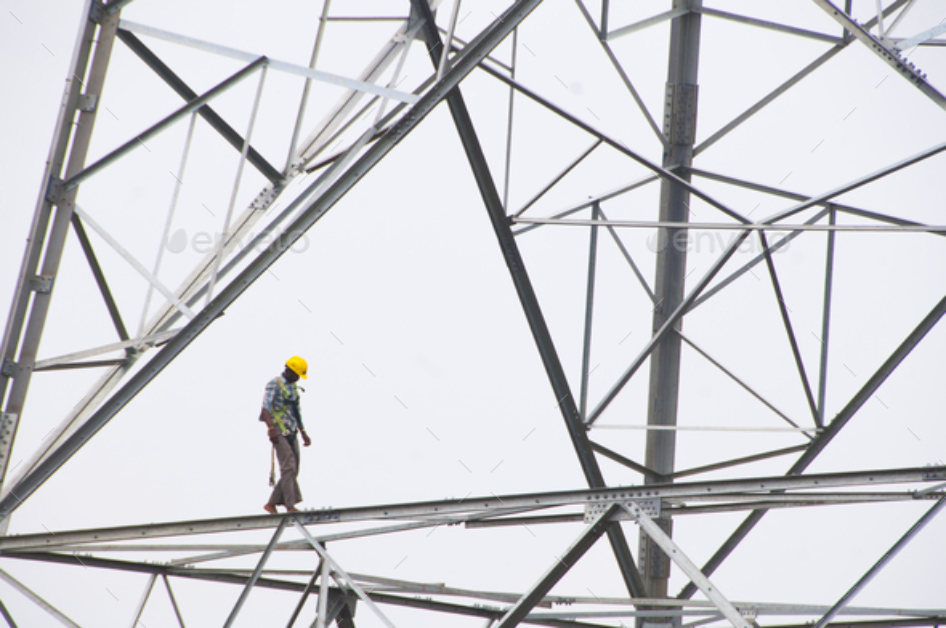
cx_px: 473
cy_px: 314
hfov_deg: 6.9
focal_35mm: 300
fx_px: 7875
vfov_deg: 4.6
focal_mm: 200
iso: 200
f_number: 8
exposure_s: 1/500
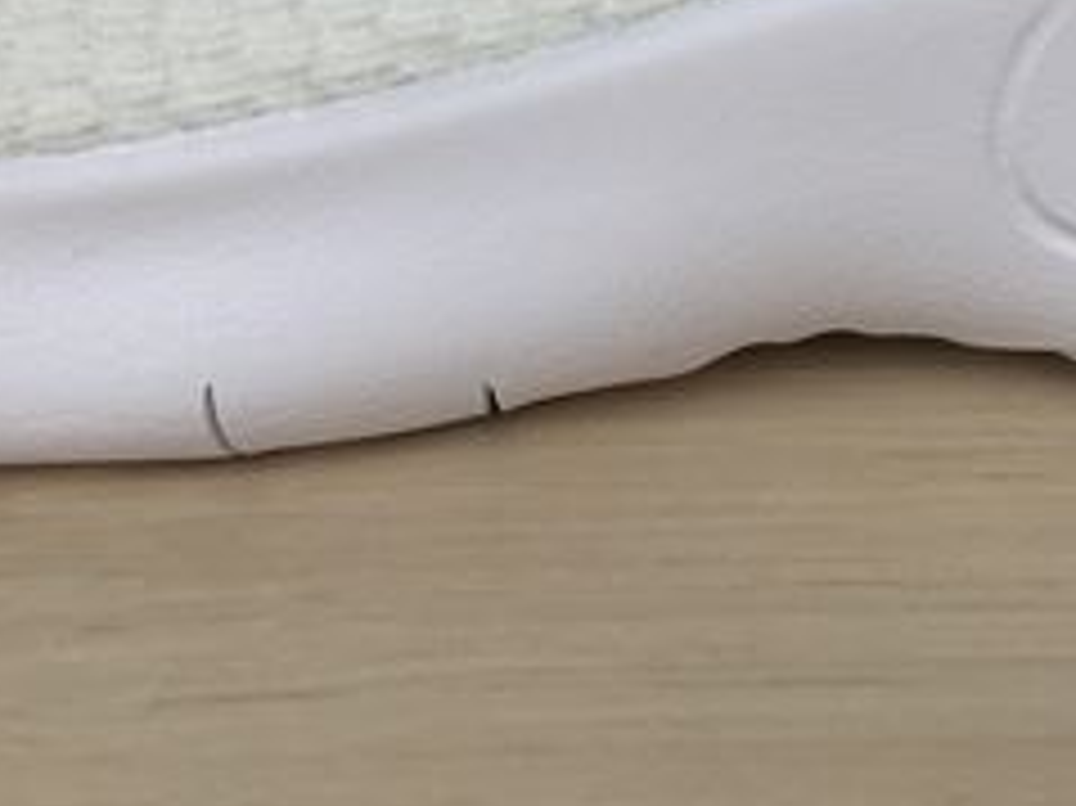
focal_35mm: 97
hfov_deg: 20.2
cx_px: 684
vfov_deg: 14.3
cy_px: -365
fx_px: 3014
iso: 25
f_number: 2.2
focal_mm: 4.15
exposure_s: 1/140
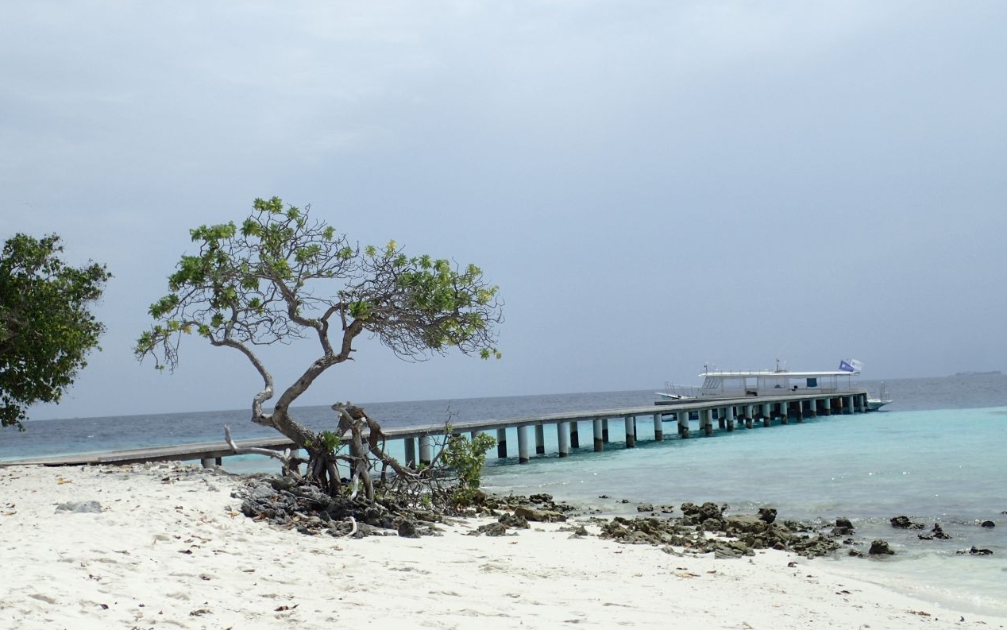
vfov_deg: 28.0
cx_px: 500
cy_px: 365
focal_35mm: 46
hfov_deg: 43.5
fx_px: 1263
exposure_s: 1/250
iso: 100
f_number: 11
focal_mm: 7.86
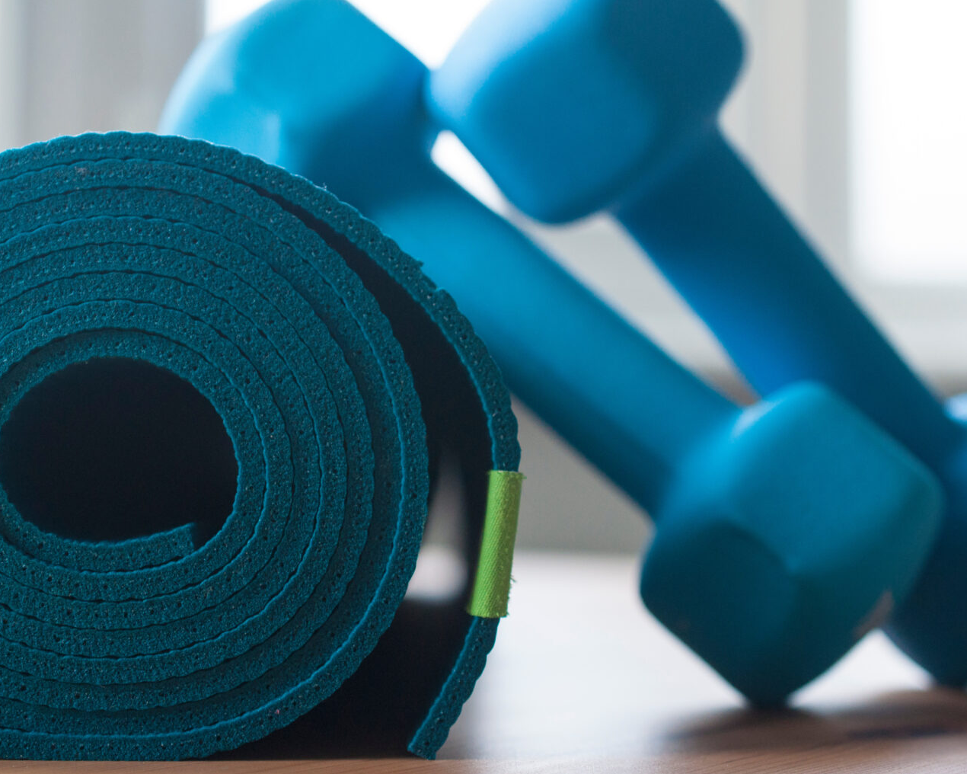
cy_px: 388
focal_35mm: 68
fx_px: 1946
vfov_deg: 22.5
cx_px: 490
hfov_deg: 27.9
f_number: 4.5
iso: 640
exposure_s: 1/100
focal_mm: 40
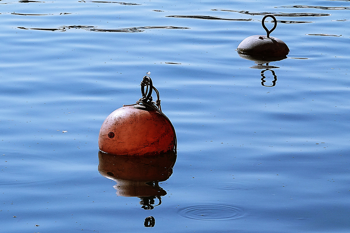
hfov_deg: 9.9
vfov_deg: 6.6
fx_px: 2012
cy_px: 116
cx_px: 175
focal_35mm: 207
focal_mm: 75.77
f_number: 8
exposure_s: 1/1600
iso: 400
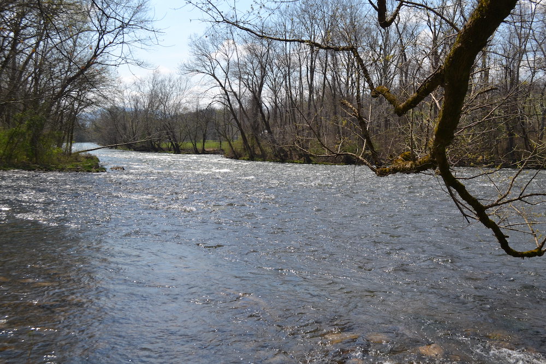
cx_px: 273
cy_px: 182
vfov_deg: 34.2
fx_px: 592
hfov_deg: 49.5
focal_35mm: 39
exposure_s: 1/250
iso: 100
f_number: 8
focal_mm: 26
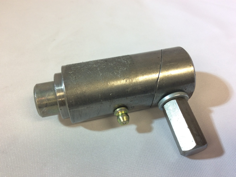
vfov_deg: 44.1
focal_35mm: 32
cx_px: 118
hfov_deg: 56.9
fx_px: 218
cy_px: 88
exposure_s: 1/24
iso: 40
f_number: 2.4
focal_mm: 3.3
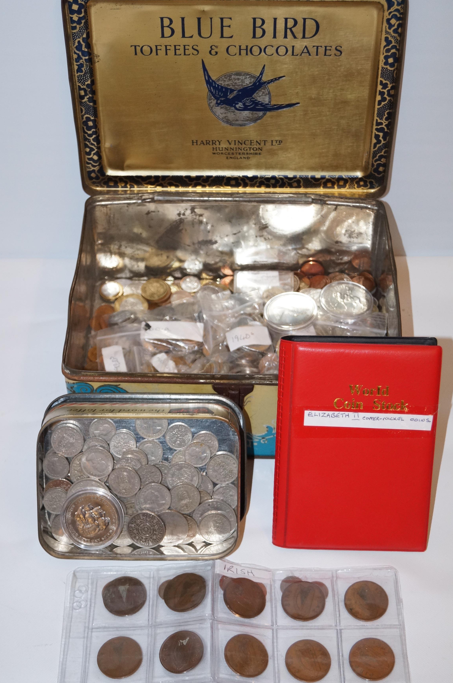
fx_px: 1174
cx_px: 220
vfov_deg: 32.4
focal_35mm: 62
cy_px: 349
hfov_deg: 21.8
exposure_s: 1/160
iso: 800
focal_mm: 40
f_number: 5
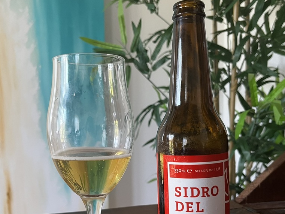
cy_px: 146
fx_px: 338
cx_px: 140
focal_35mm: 41
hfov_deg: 45.8
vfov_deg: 34.8
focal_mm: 5.1
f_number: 1.6
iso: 320
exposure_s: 1/60
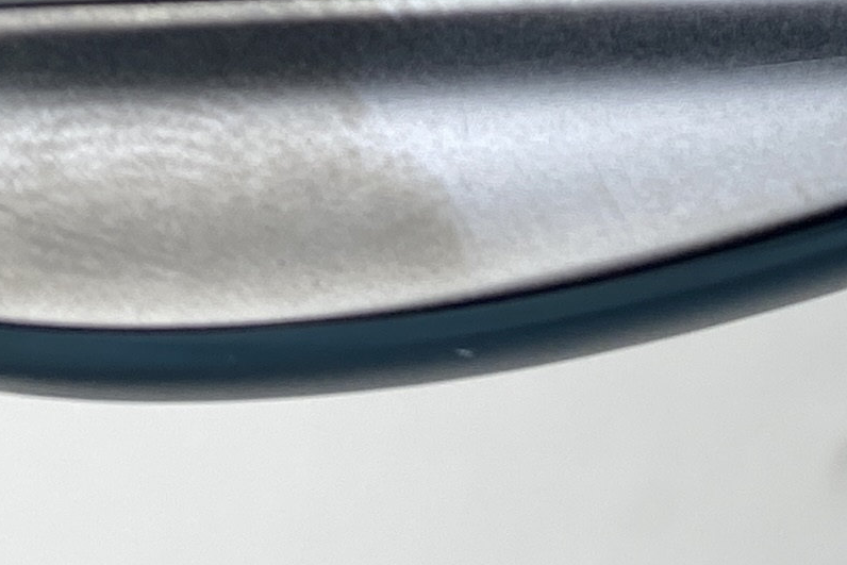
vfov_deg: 9.3
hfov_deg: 14.3
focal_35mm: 137
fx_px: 3224
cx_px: 1128
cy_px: -617
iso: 32
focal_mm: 4.25
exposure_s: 1/267
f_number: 1.8
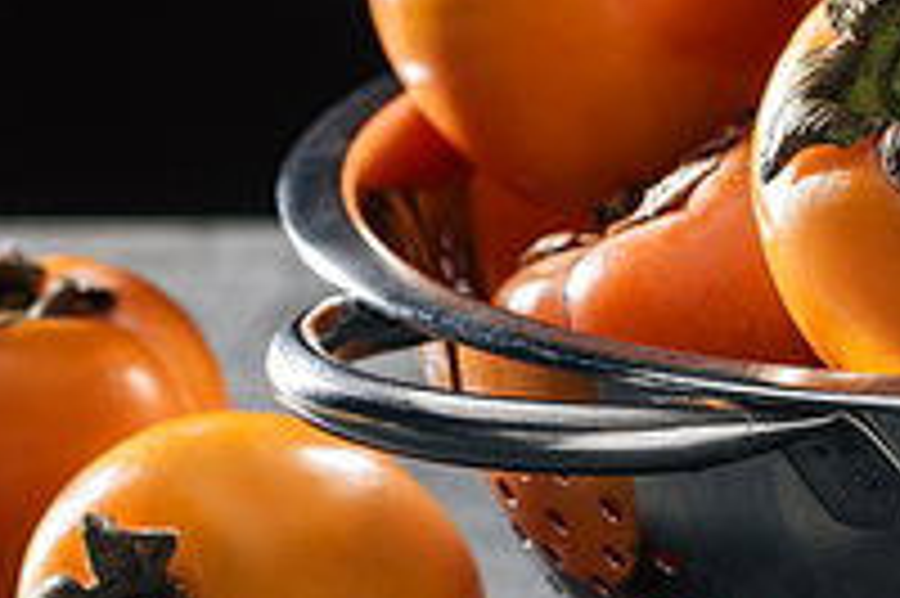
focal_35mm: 263
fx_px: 6569
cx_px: 1040
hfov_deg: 7.8
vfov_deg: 5.2
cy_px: 301
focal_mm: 105
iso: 200
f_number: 9
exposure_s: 1/160
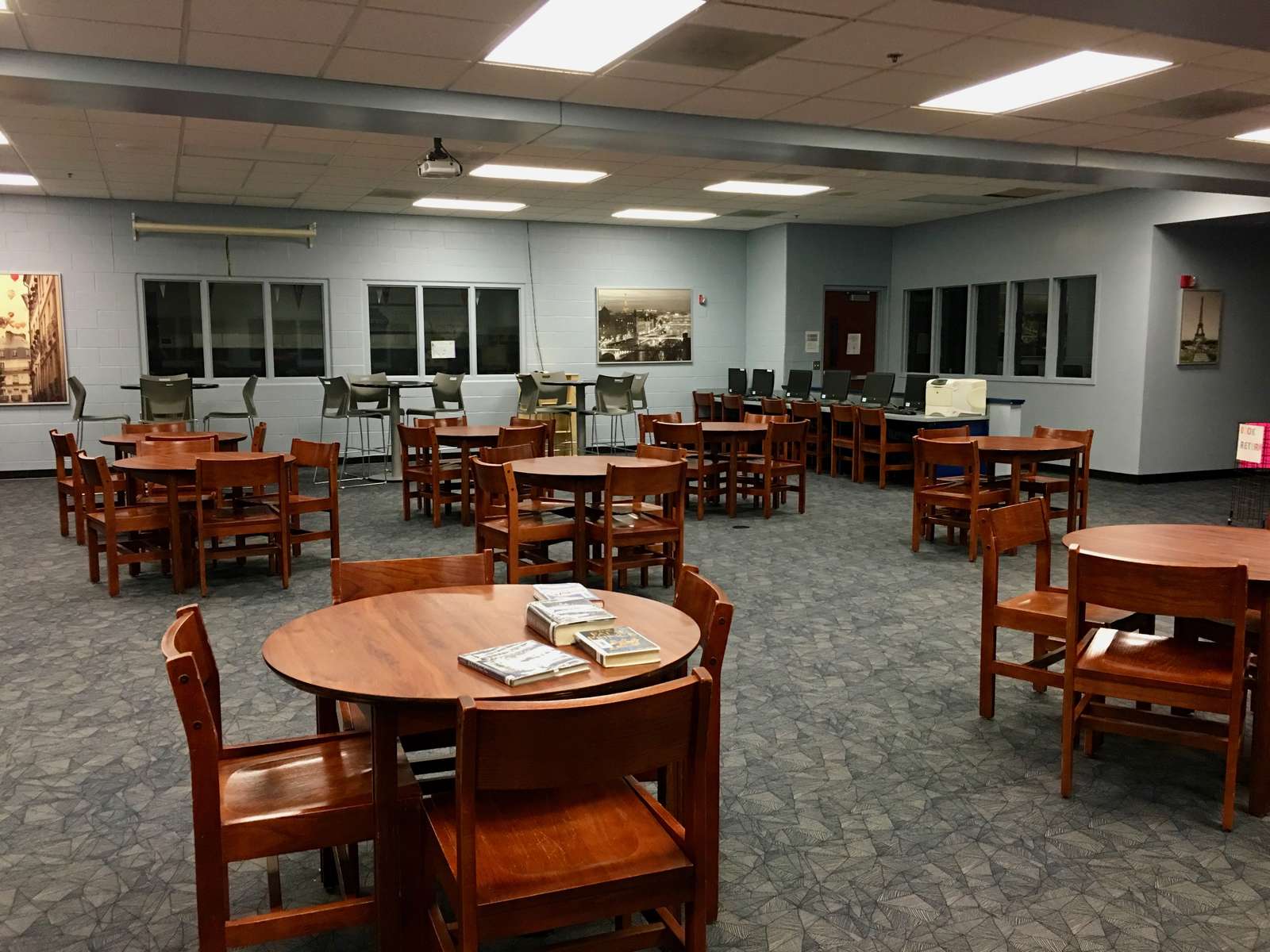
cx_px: 635
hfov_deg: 61.7
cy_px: 476
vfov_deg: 48.2
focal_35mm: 29
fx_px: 1064
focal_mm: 4.15
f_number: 2.2
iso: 80
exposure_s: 1/10
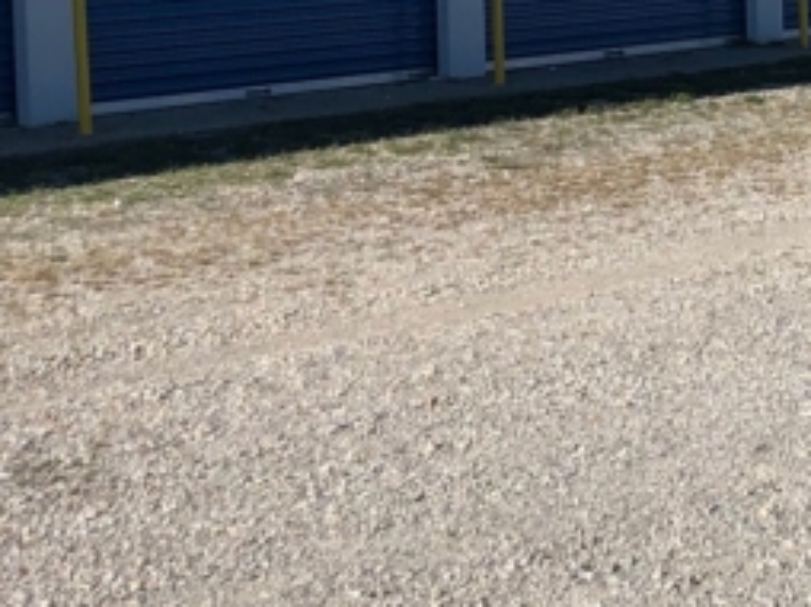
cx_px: 1038
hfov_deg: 16.5
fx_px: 2645
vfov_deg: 12.9
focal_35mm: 113
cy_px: 29
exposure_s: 1/2208
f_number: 1.8
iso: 20
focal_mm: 3.99
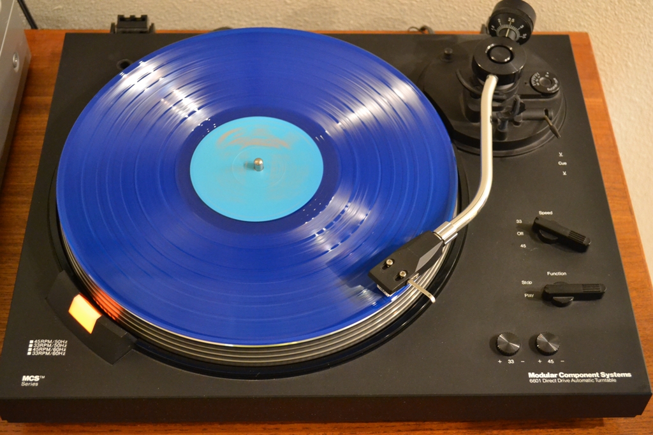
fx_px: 925
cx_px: 326
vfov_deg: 26.5
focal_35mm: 51
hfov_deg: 38.9
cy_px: 218
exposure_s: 1/13
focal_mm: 34
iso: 3200
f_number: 5
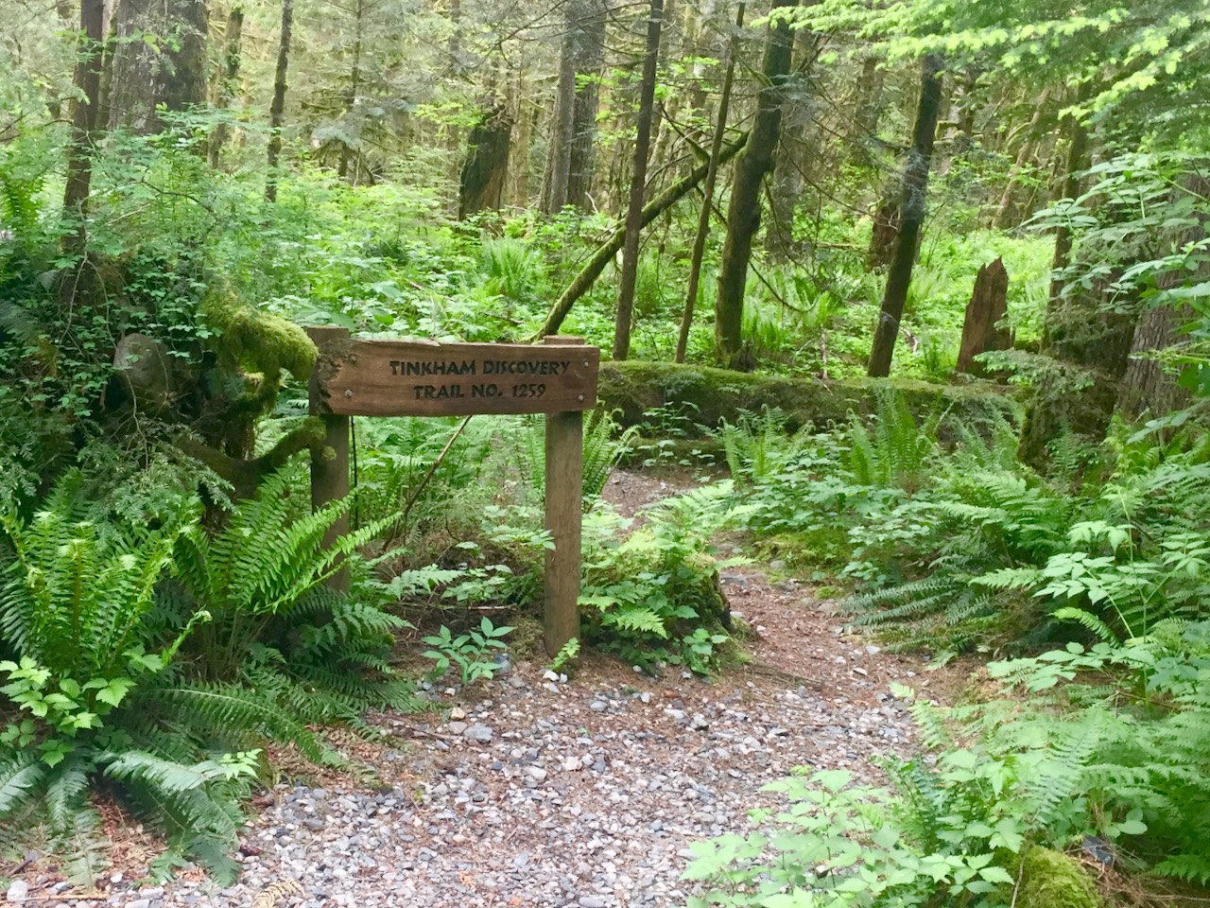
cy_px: 454
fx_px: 1014
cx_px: 605
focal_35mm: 29
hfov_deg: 61.7
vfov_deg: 48.2
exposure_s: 1/30
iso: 32
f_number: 2.2
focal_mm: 4.15
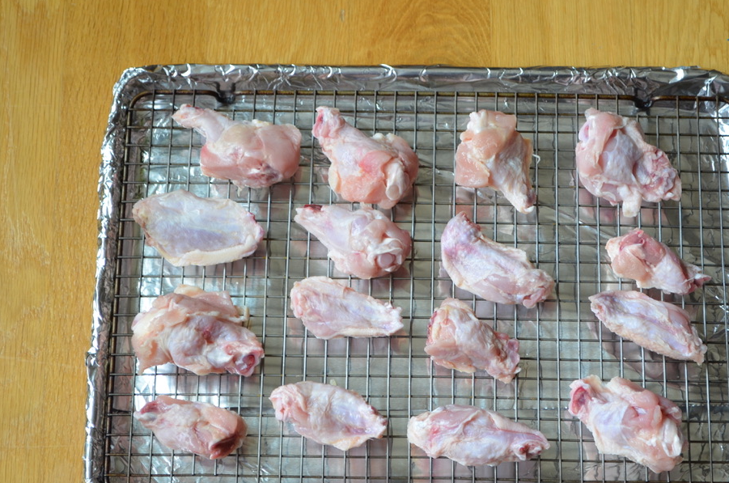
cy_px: 288
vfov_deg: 15.6
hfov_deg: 23.4
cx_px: 437
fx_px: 1758
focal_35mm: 87
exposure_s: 1/60
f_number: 5.6
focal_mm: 48
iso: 450
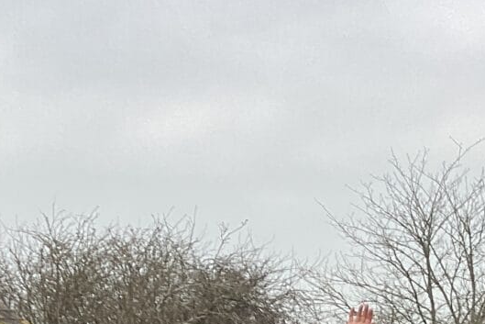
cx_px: 342
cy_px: 528
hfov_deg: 17.4
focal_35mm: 117
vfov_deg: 11.1
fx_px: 1577
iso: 25
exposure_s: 1/100
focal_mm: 3.3
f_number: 2.4
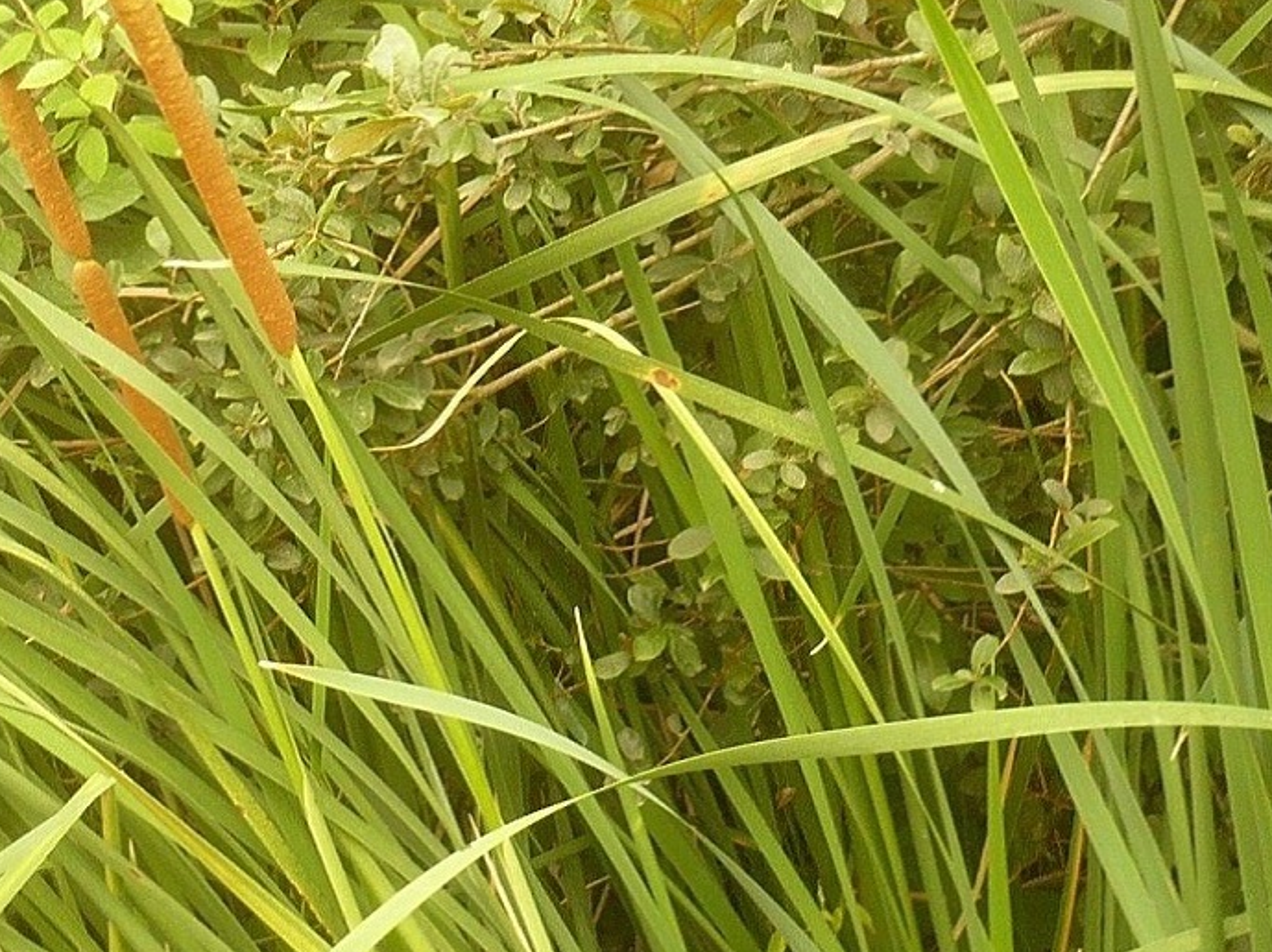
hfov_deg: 30.6
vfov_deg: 23.8
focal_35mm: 61
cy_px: 284
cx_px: 179
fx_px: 2240
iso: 100
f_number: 2.8
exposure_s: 1/80
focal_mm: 5.8
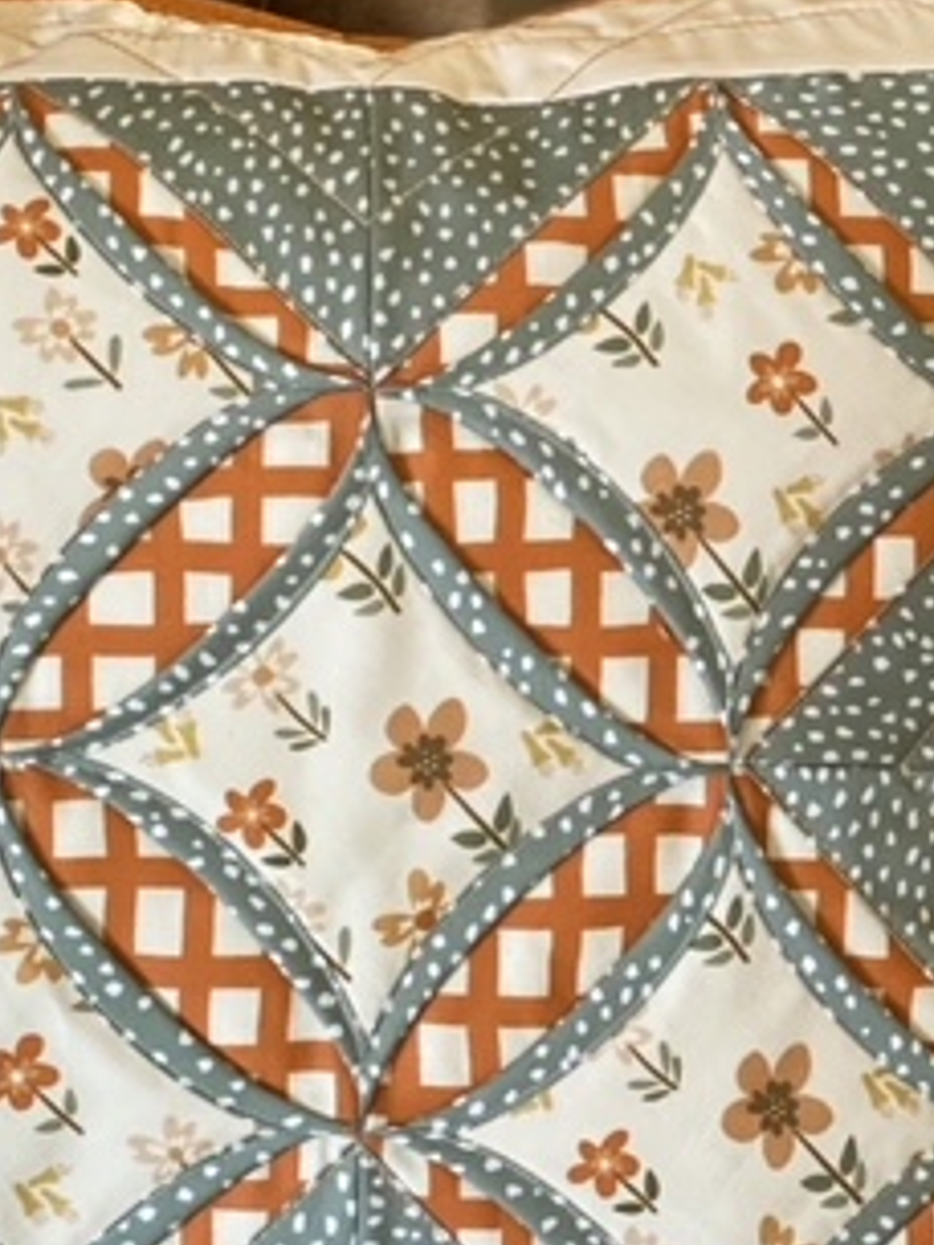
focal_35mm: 109
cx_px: 343
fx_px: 3919
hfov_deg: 13.6
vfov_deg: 18.0
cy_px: 502
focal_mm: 6
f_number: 2
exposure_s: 1/40
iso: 320
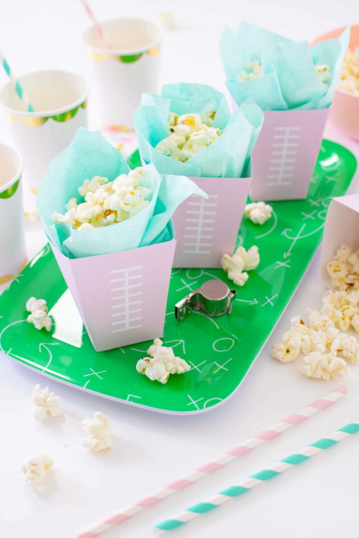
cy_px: 269
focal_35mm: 52
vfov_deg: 37.9
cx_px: 180
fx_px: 785
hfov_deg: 25.8
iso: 200
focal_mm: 35
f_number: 3.5
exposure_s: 1/60
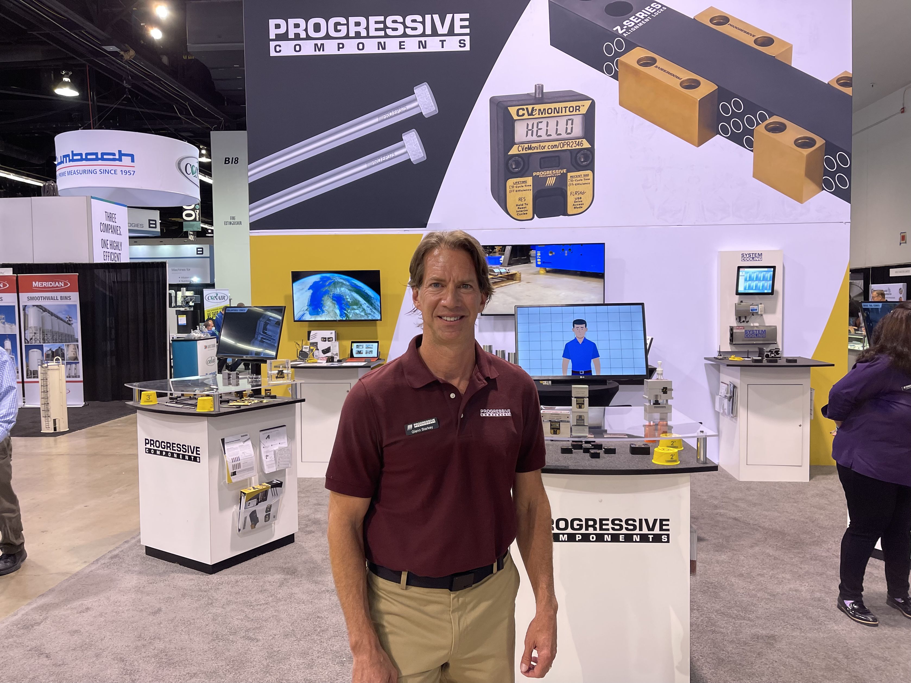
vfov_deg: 53.1
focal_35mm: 26
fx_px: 684
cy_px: 342
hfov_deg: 67.3
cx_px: 456
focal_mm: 5.1
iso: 125
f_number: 1.6
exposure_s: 1/120
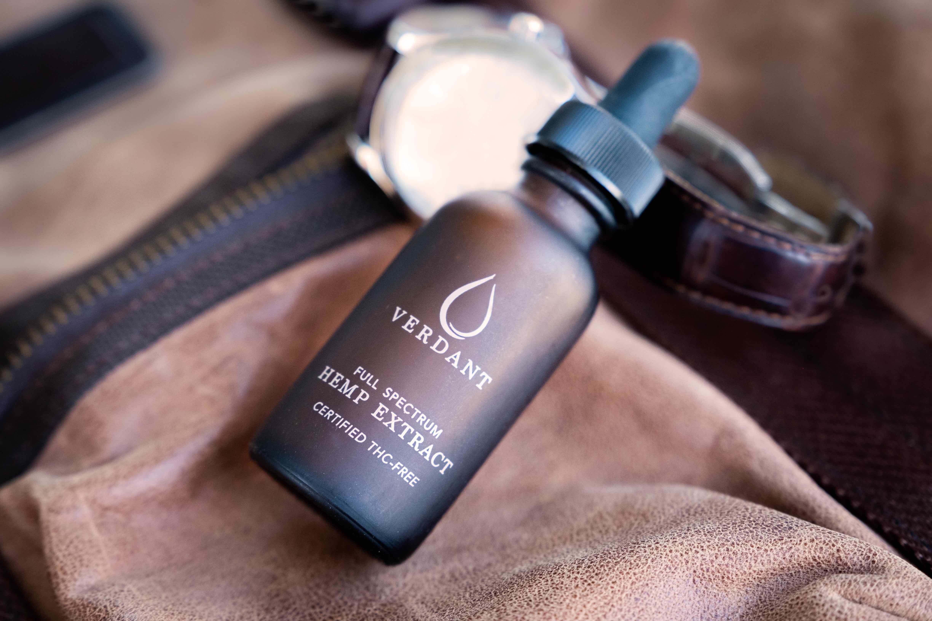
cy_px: 310
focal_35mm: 71
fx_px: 1838
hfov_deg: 28.5
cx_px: 466
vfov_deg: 19.2
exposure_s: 1/125
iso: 640
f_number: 2.8
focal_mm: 47
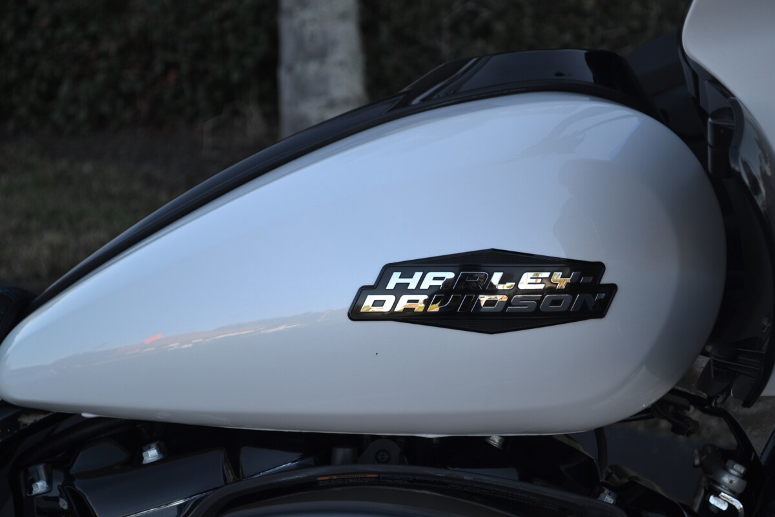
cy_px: 258
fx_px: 1614
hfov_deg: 27.0
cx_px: 388
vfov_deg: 18.2
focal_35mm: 75
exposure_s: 1/125
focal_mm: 50
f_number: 5.6
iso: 110
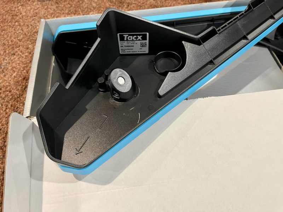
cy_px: 106
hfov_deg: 67.3
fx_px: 213
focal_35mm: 26
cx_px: 142
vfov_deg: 53.1
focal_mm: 5.1
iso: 250
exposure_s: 1/60
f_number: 1.6
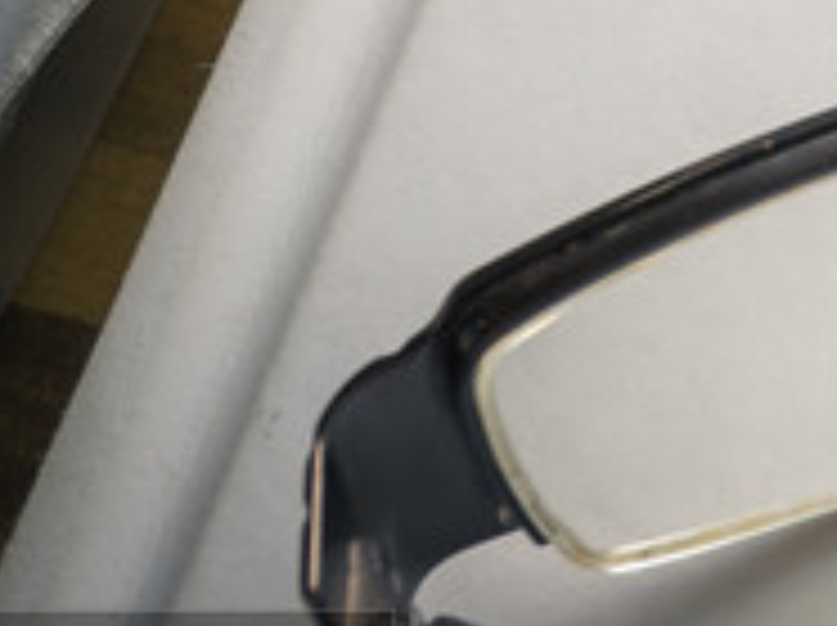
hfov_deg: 7.6
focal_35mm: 238
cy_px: -757
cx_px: 2266
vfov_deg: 6.0
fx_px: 5747
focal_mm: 30
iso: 100
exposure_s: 1/10
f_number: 16
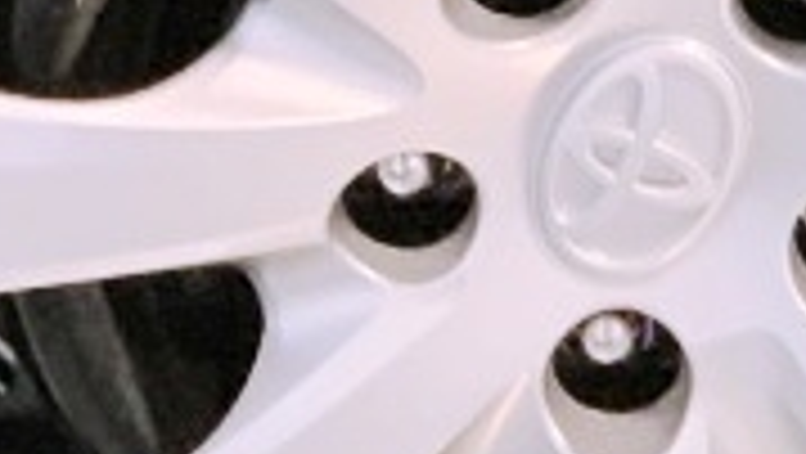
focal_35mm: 324
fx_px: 6930
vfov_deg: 3.8
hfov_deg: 6.7
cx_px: 540
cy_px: 13
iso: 640
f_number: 2.4
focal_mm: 6
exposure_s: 1/30
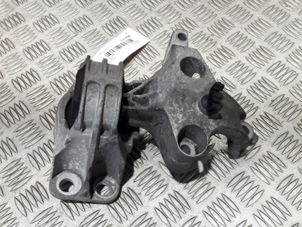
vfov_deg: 45.4
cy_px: 121
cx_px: 154
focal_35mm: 31
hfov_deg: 58.3
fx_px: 271
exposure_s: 1/33
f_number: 1.9
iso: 125
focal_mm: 3.7
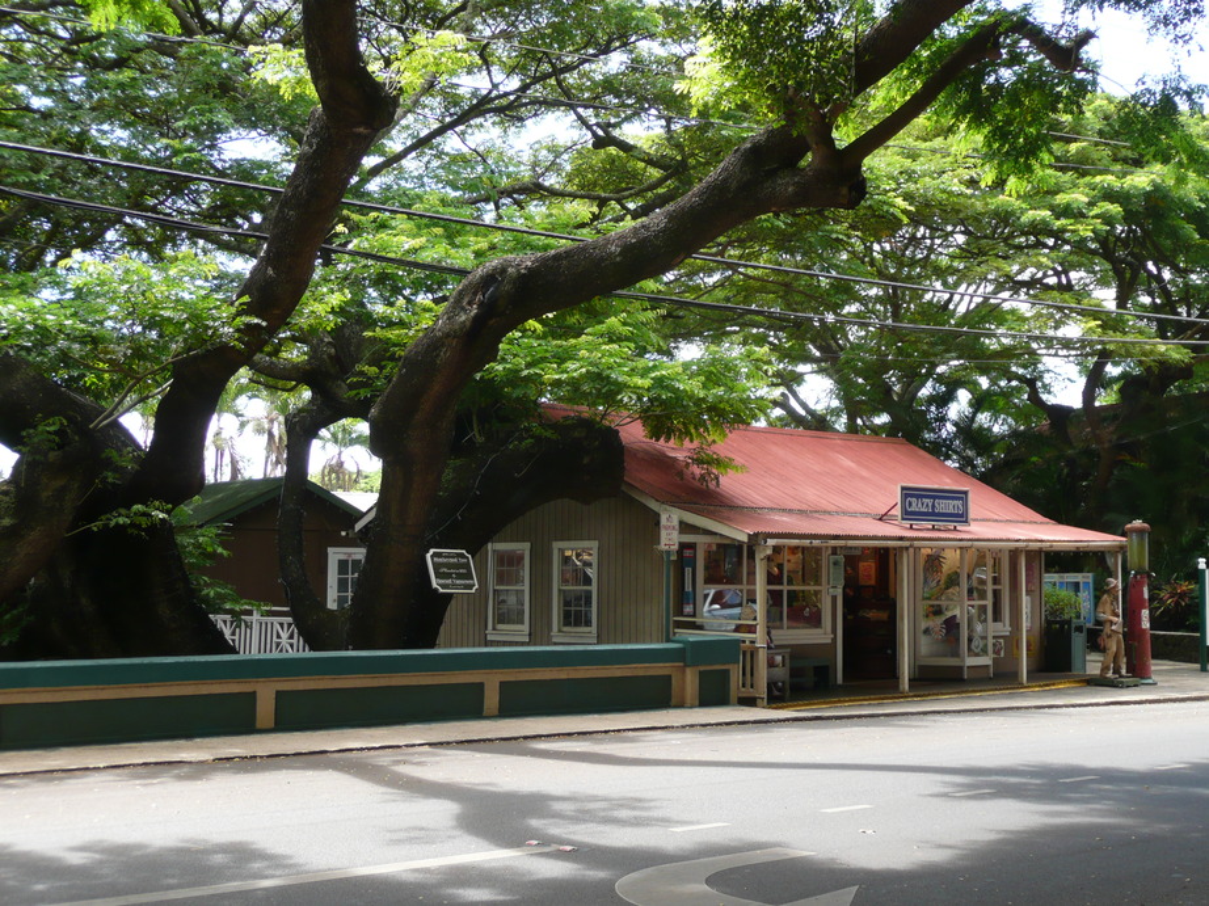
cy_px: 453
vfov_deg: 29.1
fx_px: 1746
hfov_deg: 38.2
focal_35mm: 50
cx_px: 604
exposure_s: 1/100
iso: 100
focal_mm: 8.2
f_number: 4.2
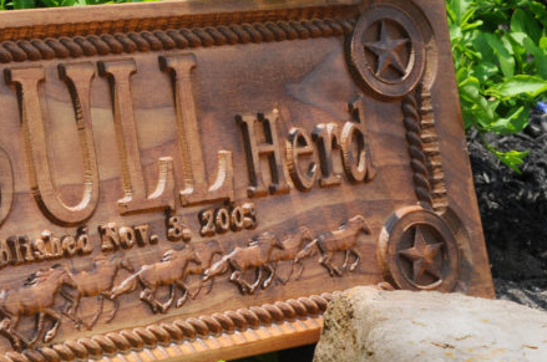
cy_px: 175
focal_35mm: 105
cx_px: 113
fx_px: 1593
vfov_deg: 13.0
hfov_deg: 19.3
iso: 200
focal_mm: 30
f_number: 9
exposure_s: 1/320
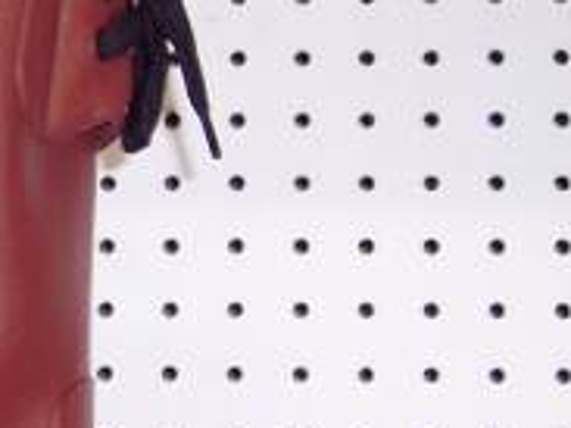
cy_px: 486
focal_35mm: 158
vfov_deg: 9.3
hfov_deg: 12.3
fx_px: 2605
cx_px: -62
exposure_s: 1/30
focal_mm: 8
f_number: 2.8
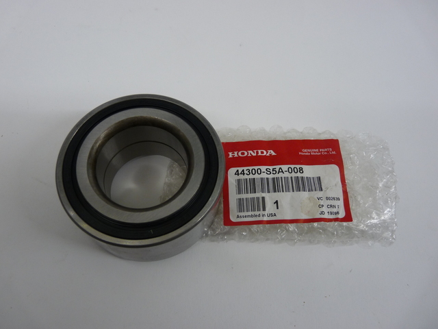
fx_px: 342
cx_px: 219
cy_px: 164
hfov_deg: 65.3
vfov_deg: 51.4
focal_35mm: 27
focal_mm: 4.8
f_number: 2.8
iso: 125
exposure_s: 1/30
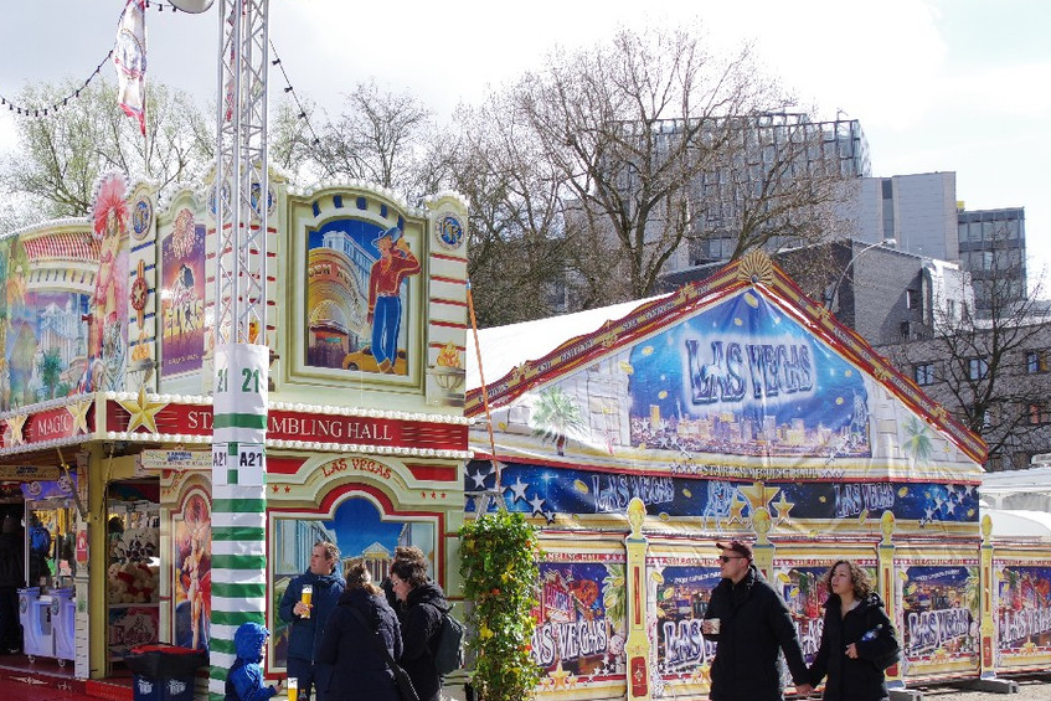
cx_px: 342
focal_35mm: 51
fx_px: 1489
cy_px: 450
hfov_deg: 38.4
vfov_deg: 26.4
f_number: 9
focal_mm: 24
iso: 400
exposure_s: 1/400
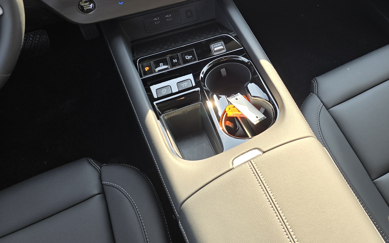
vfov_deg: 31.3
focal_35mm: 39
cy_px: 25
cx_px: 311
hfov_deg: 47.7
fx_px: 413
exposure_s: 1/180
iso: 50
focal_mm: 6.3
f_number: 1.7
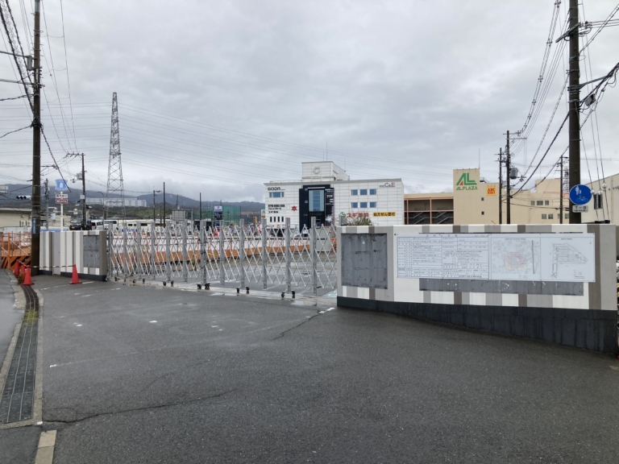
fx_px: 501
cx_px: 310
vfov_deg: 49.7
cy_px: 232
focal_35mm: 28
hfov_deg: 63.4
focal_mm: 3.99
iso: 20
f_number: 1.8
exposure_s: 1/1043
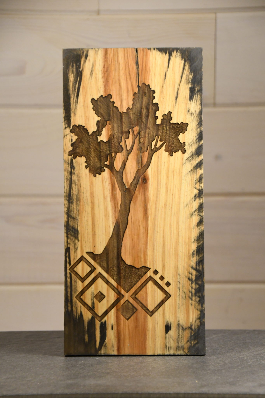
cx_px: 132
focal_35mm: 117
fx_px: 1292
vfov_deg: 17.5
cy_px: 199
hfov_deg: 11.7
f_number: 6.3
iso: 2000
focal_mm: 78
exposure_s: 1/125
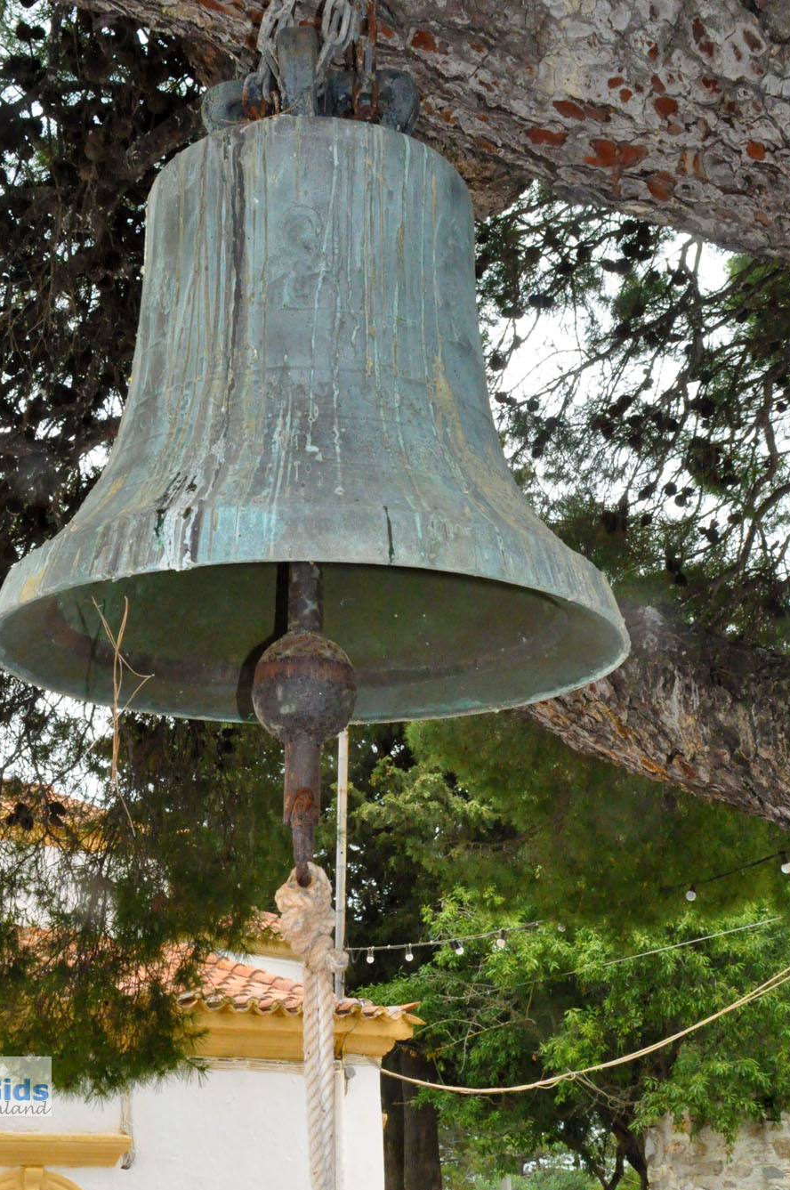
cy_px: 761
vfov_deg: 38.8
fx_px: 1672
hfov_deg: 26.5
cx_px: 318
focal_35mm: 51
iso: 3200
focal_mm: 25
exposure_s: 1/200
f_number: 25
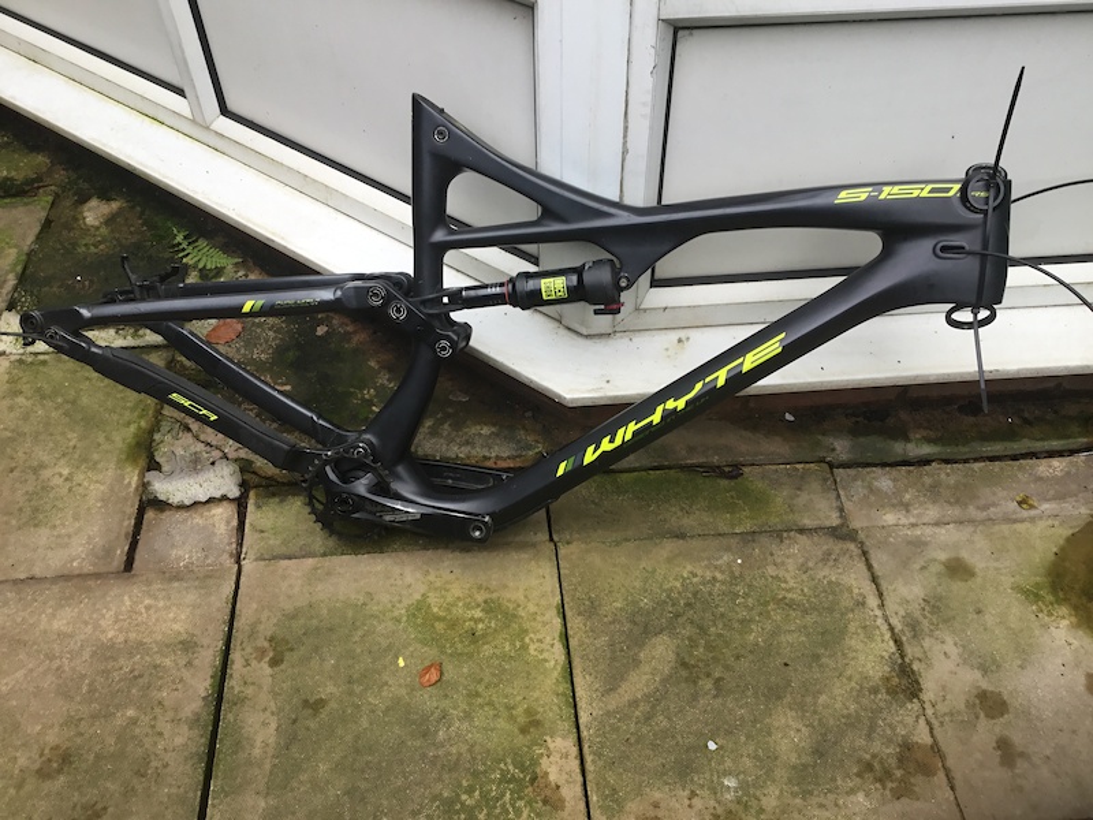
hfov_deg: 58.4
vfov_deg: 45.4
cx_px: 546
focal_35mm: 31
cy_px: 410
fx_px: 979
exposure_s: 1/100
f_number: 2.4
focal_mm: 3.3
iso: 25
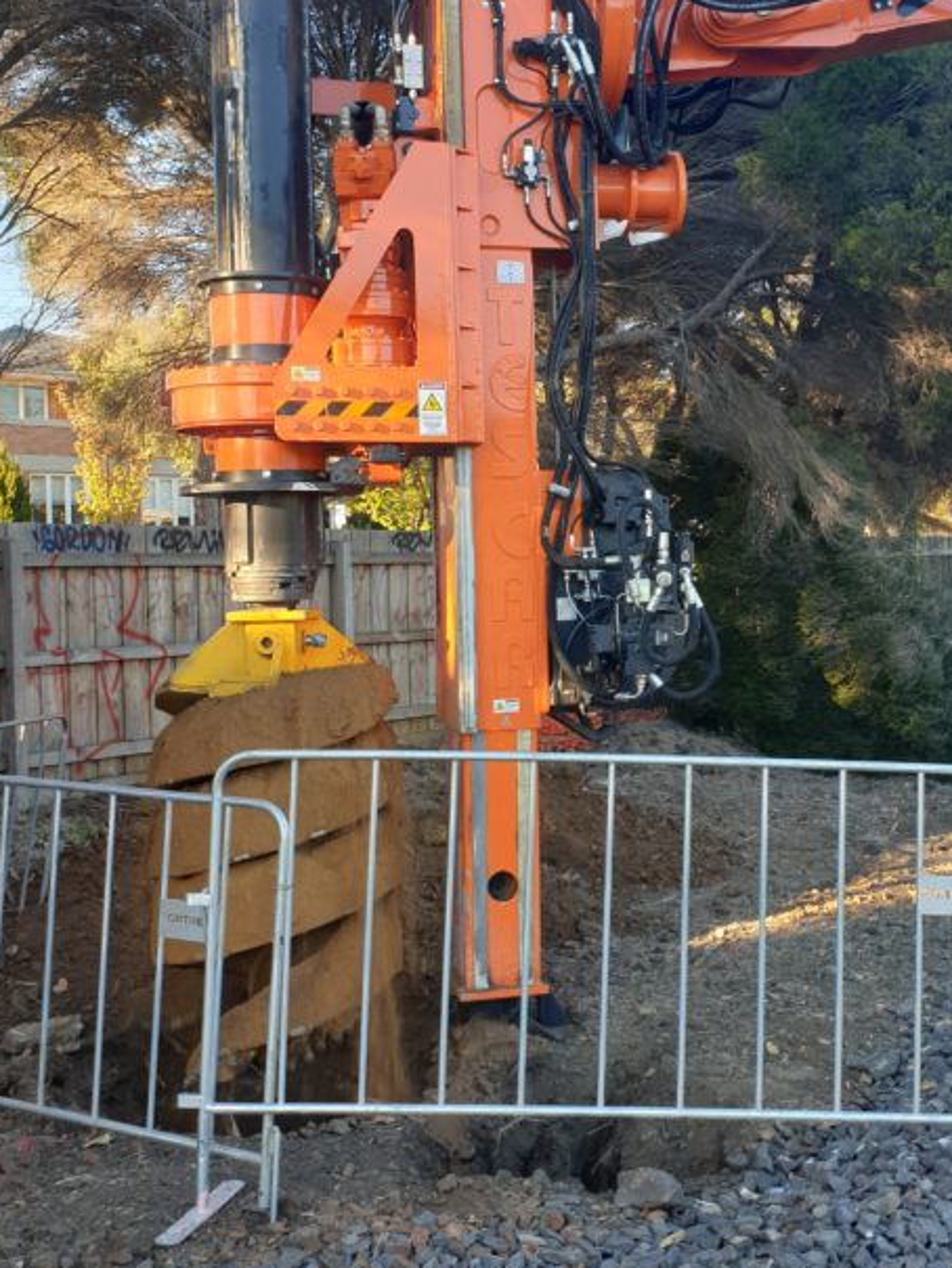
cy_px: 595
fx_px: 1613
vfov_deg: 42.9
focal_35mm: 44
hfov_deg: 32.7
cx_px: 606
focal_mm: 4.3
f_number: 2.4
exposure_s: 1/161
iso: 50
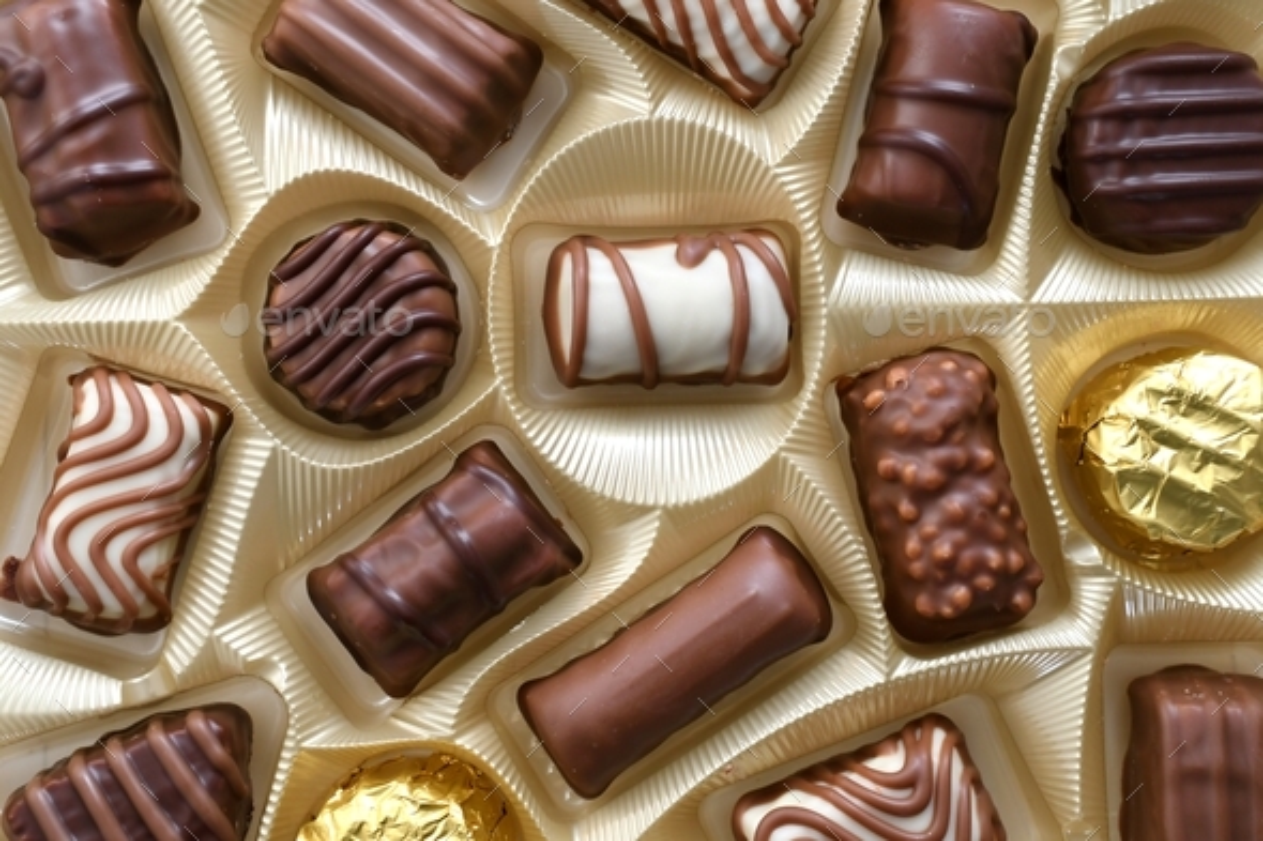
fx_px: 2104
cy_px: 420
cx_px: 632
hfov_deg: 33.4
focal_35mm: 60
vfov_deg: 22.6
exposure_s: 1/100
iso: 320
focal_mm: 40
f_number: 8
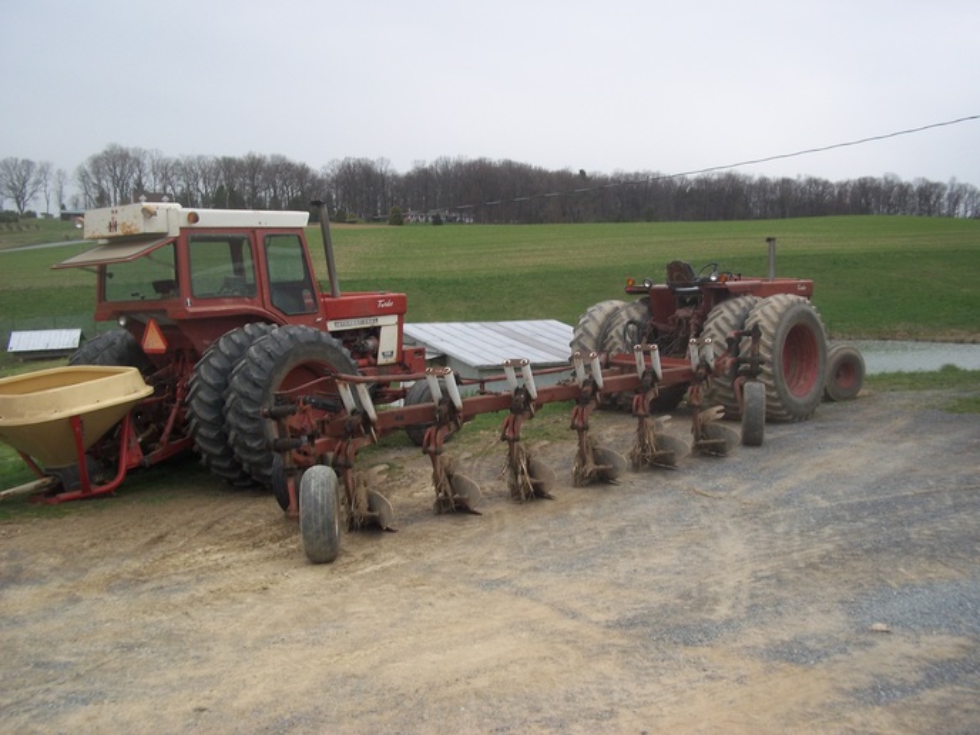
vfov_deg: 39.7
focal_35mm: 36
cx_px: 490
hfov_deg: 51.4
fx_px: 1019
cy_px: 368
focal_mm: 6.5
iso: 80
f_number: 8
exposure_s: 1/100
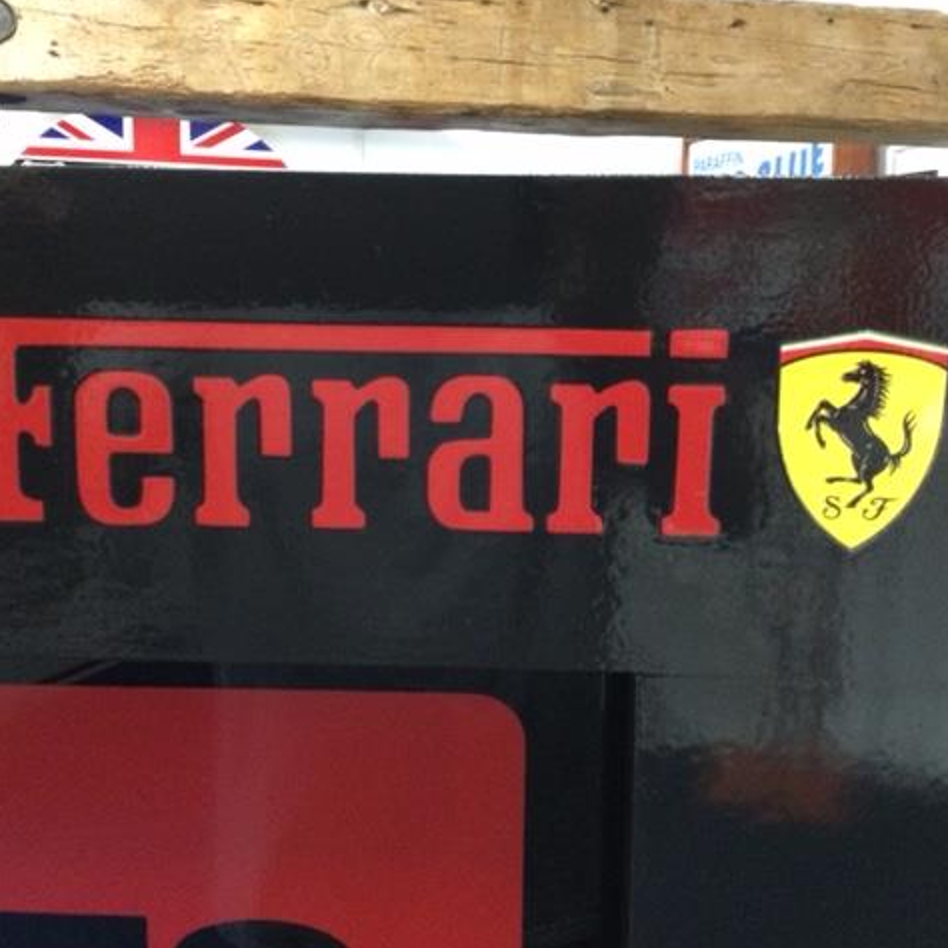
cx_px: 474
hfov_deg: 44.9
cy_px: 470
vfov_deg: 44.9
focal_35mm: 37
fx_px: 1146
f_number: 2.4
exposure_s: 1/17
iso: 500
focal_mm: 3.3
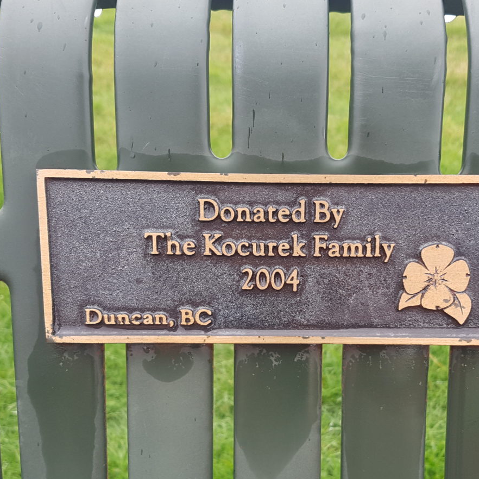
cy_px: 277
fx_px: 626
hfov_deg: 41.6
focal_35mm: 40
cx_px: 291
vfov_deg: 41.7
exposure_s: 1/50
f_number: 1.7
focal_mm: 4.2
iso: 64
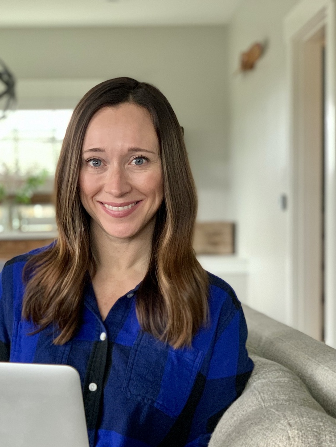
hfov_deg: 21.3
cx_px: 127
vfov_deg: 28.0
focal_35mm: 69
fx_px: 893
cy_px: 294
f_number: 2.4
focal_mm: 6
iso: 250
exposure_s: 1/60
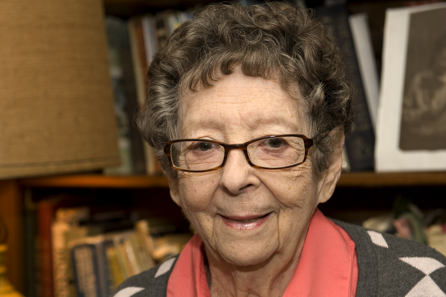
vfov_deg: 19.4
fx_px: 867
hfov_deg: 28.9
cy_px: 148
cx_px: 223
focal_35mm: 70
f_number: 5.6
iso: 800
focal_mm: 70
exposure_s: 1/125
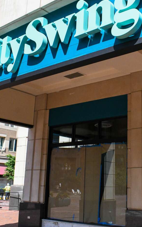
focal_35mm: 47
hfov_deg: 27.0
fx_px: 291
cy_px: 106
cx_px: 110
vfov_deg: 42.6
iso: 3200
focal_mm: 18
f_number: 8
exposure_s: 1/4000
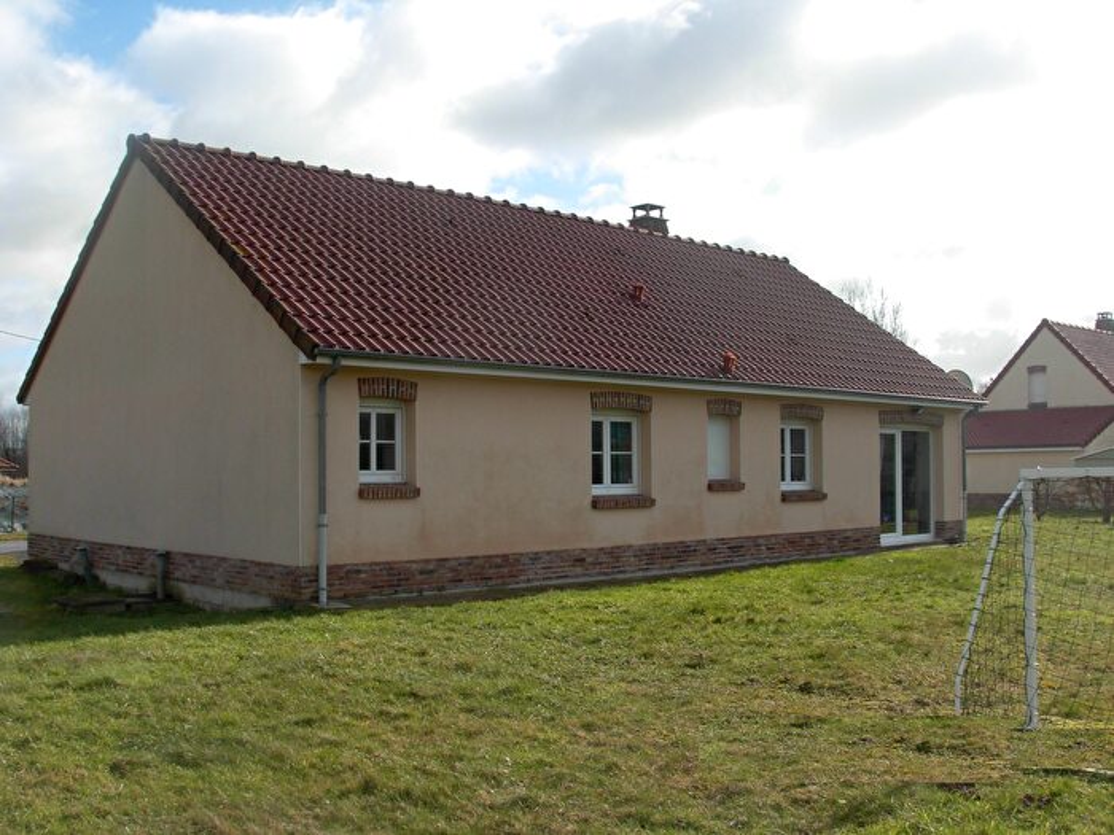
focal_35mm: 38
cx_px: 557
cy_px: 418
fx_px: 1223
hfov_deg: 49.0
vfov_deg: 37.7
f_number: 4.9
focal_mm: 6.3
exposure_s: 1/373
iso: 79
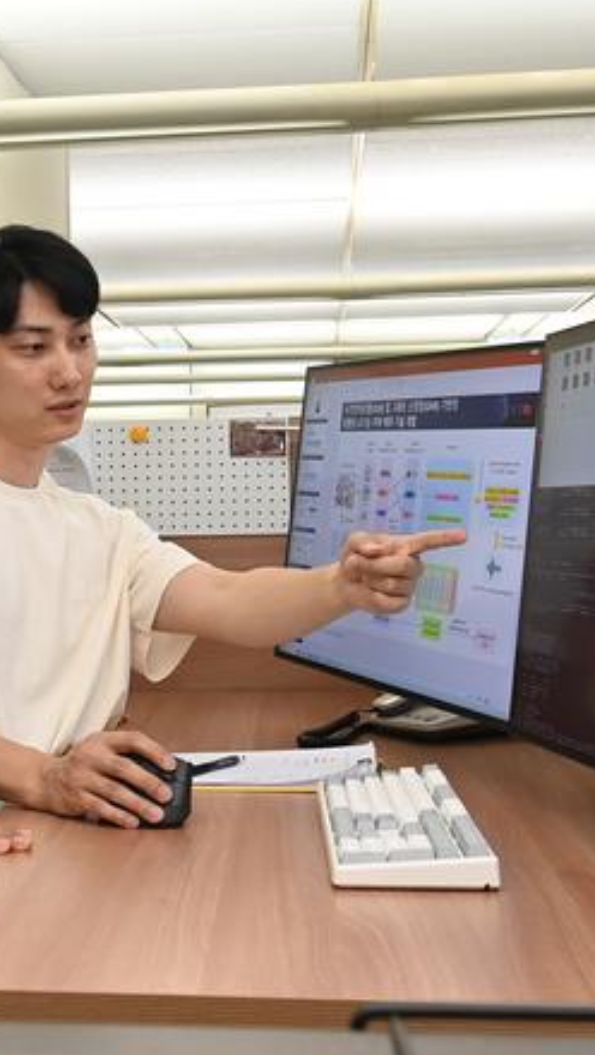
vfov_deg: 37.8
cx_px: 77
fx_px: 1540
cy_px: 545
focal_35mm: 55
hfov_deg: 21.4
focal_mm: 22
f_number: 5
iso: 1250
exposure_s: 1/60
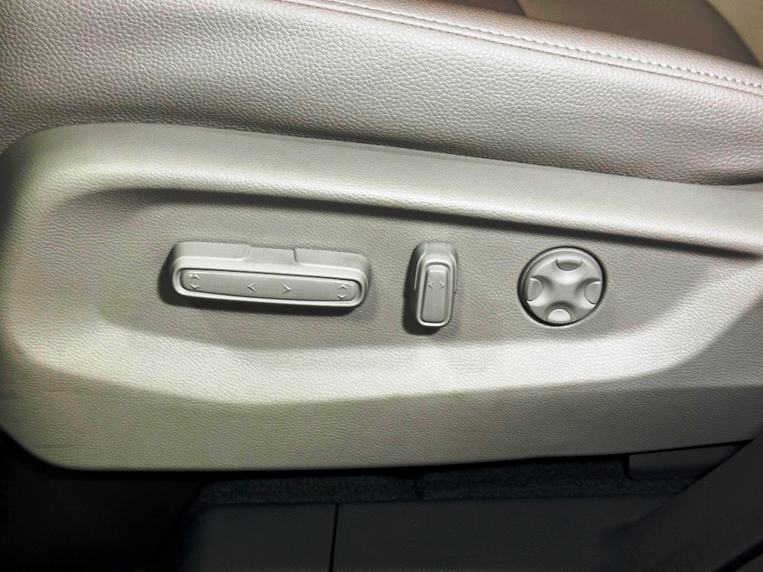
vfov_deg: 30.3
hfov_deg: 39.7
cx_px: 382
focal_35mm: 48
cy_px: 286
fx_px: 1058
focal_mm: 6.86
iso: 200
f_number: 1.78
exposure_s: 1/60
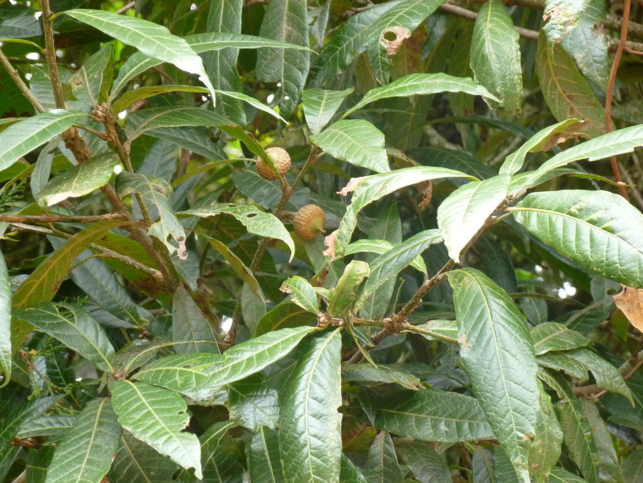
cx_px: 322
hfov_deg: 11.5
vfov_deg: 8.6
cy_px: 242
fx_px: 3195
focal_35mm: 172
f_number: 5.4
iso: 400
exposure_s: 1/80
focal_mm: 30.7
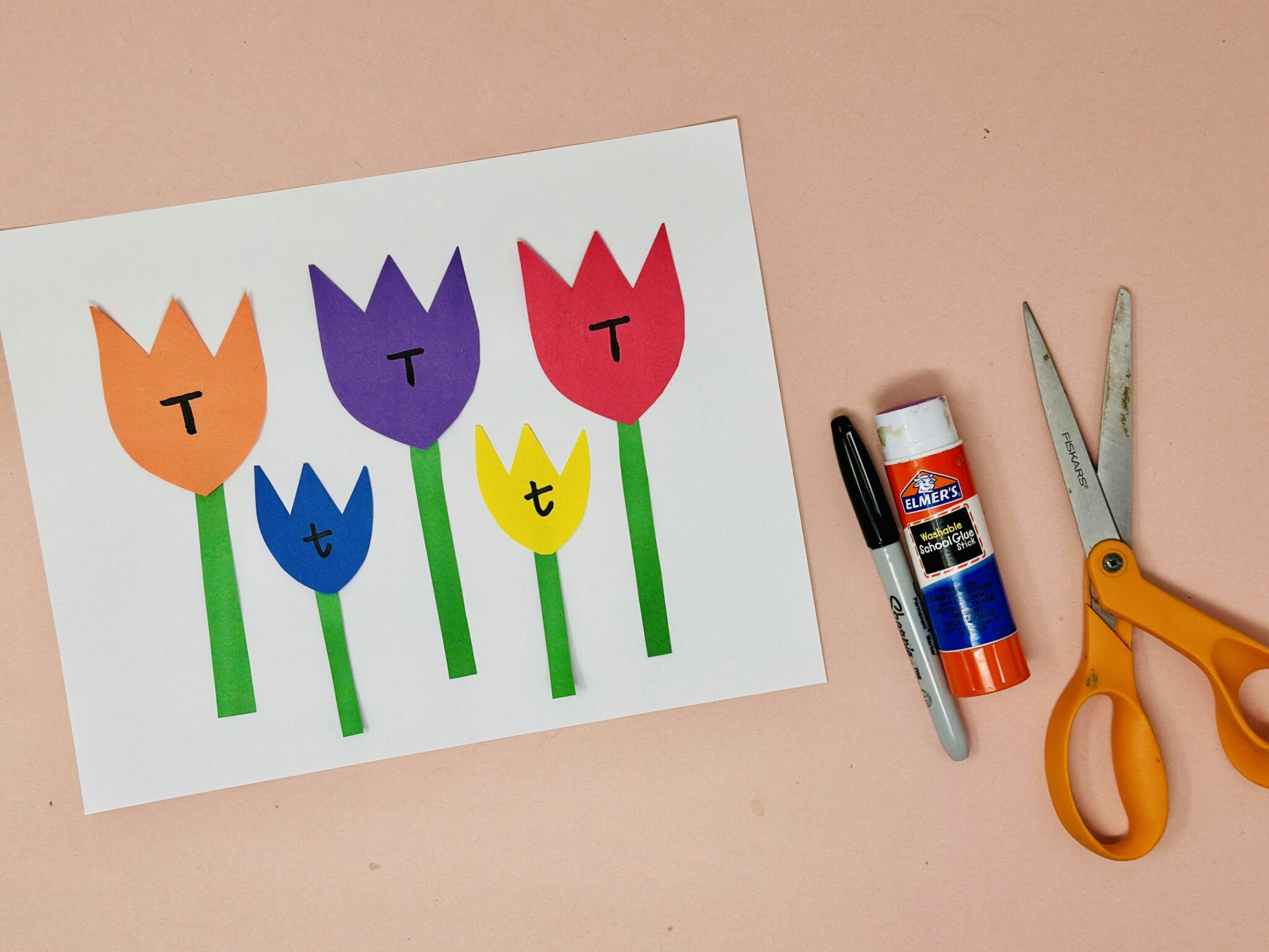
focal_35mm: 48
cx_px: 634
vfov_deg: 30.3
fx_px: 1760
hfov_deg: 39.7
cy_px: 476
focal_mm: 6.86
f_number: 1.78
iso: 80
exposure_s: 1/484
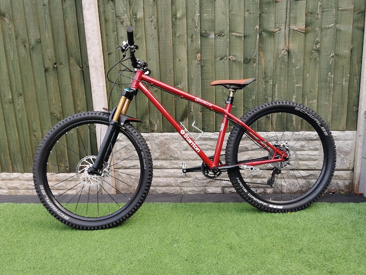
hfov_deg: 65.3
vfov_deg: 51.4
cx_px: 183
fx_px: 285
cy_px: 138
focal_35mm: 27
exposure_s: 1/259
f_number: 1.6
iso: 50
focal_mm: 5.56
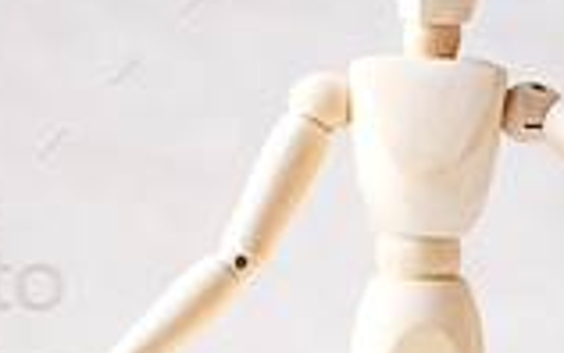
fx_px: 4384
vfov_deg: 4.6
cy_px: 447
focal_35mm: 285
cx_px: 428
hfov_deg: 7.4
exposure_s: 1/60
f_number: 2
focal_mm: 50
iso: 400
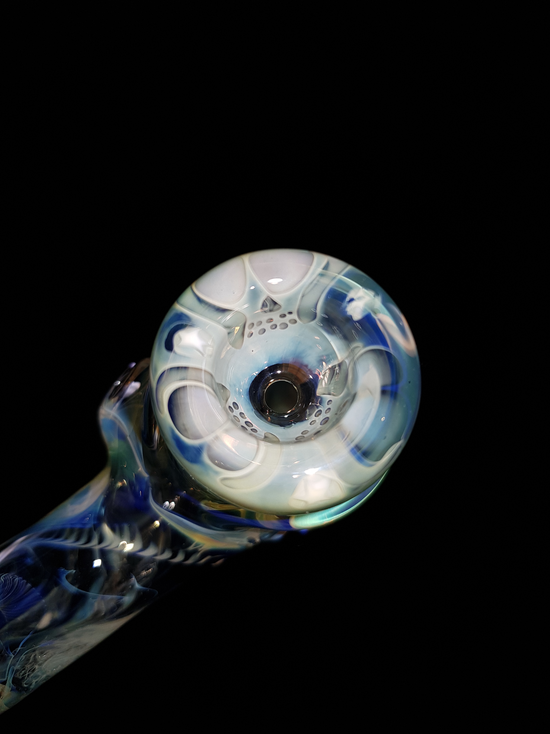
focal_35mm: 26
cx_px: 275
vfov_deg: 67.3
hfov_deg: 53.1
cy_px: 367
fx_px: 551
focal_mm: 4.2
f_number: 1.7
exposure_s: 1/742
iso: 40
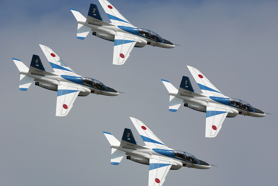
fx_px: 3011
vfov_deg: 3.5
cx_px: 139
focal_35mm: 390
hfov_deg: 5.3
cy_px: 93
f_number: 8
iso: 200
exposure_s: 1/640
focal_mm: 260
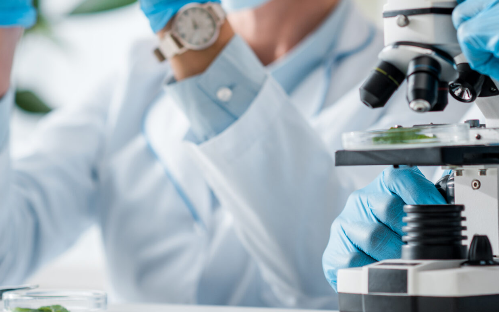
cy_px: 25
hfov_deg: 11.7
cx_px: 304
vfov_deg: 7.3
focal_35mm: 179
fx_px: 2435
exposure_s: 1/200
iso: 64
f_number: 2.8
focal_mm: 85
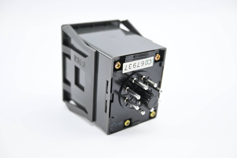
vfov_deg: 32.4
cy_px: 79
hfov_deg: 47.2
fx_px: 272
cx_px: 118
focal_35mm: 41
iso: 110
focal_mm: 27.5
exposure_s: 1/40
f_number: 4.5
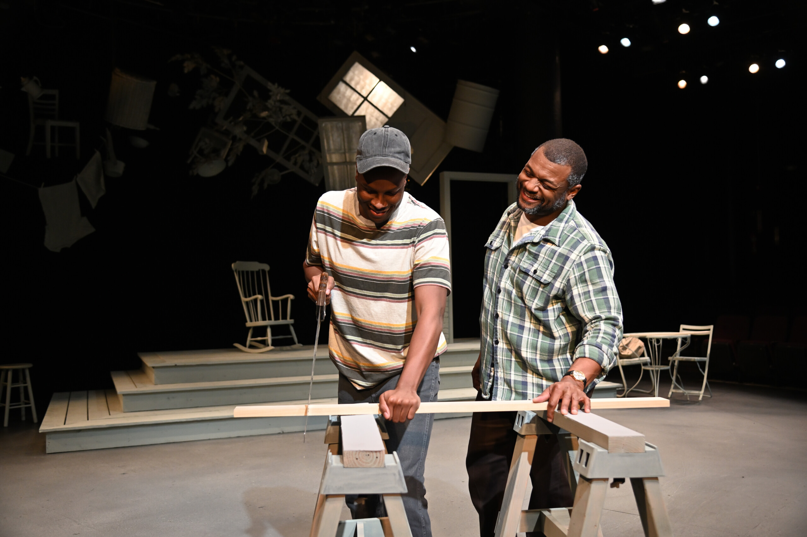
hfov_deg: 58.8
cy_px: 268
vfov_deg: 41.1
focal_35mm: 32
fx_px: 717
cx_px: 404
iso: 2000
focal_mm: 32
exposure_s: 1/320
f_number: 4
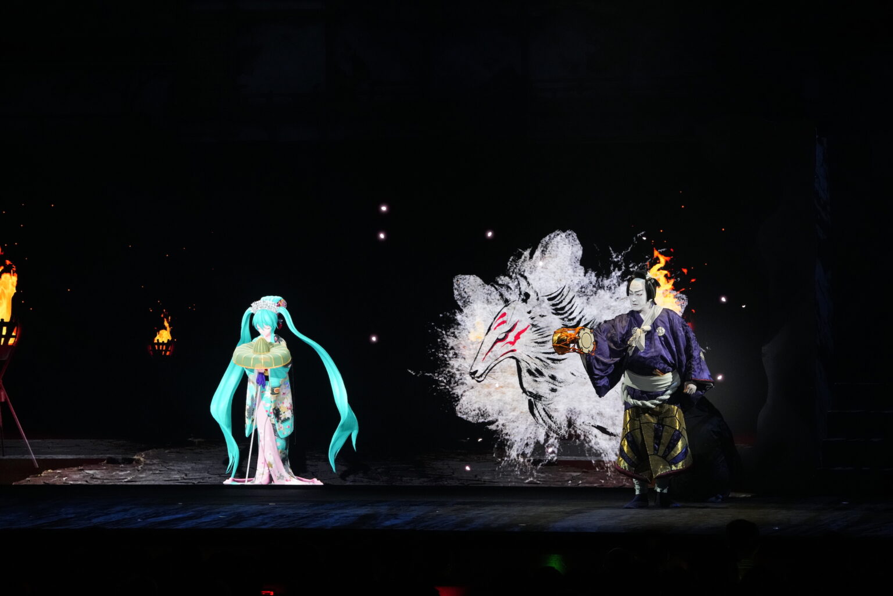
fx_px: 3621
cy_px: 298
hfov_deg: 14.1
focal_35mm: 146
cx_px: 446
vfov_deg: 9.4
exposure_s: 1/125
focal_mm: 146
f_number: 5.6
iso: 3200
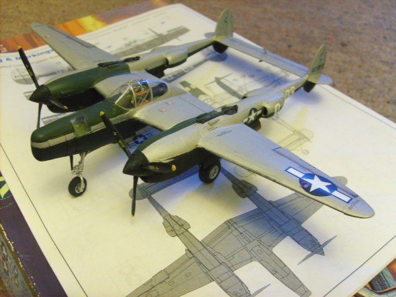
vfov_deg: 40.7
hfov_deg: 52.6
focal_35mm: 35
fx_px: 400
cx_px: 198
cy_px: 148
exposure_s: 1/4
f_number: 2.8
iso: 140
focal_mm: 5.8
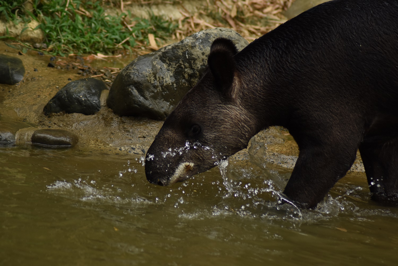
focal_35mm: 210
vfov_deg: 6.5
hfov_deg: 9.8
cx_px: 199
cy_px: 133
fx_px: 2321
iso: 640
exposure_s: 1/640
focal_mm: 140
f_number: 4.2
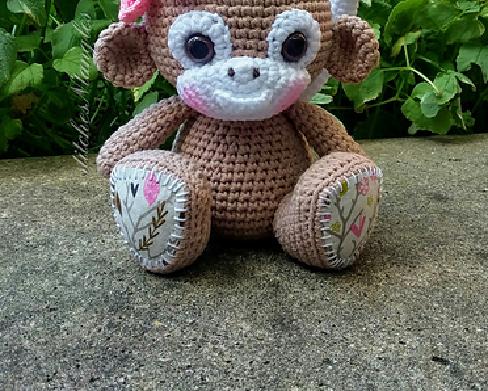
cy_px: 83
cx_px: 245
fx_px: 549
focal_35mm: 38
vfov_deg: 37.9
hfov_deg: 47.9
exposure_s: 1/141
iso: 40
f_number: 1.9
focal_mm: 2.47
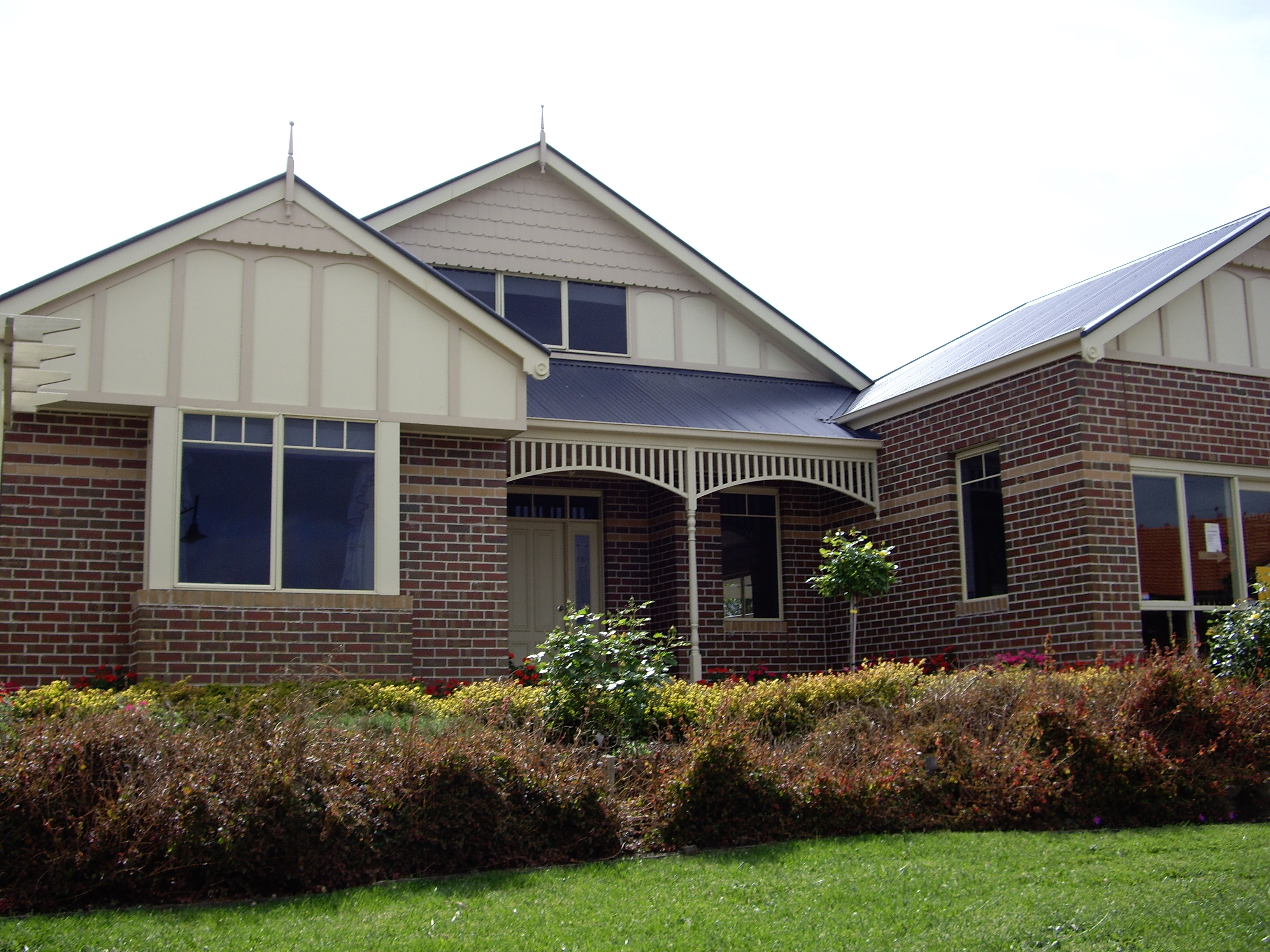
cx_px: 635
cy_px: 476
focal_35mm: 38
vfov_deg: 37.7
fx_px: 1394
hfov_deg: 49.0
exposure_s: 1/200
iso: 50
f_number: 5.6
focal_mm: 7.9
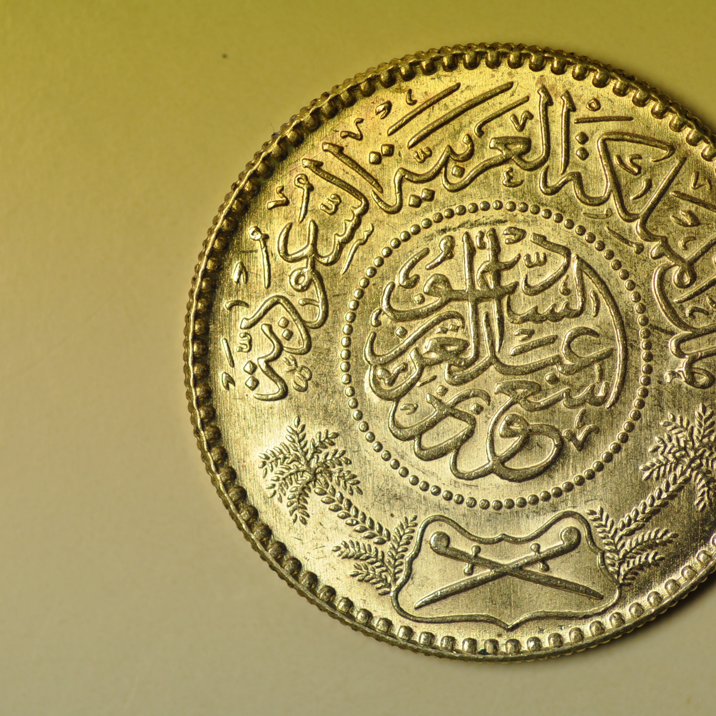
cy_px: 360
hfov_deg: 15.0
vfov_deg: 15.0
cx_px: 518
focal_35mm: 116
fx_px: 2715
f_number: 5.6
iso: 400
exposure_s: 1/500
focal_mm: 60
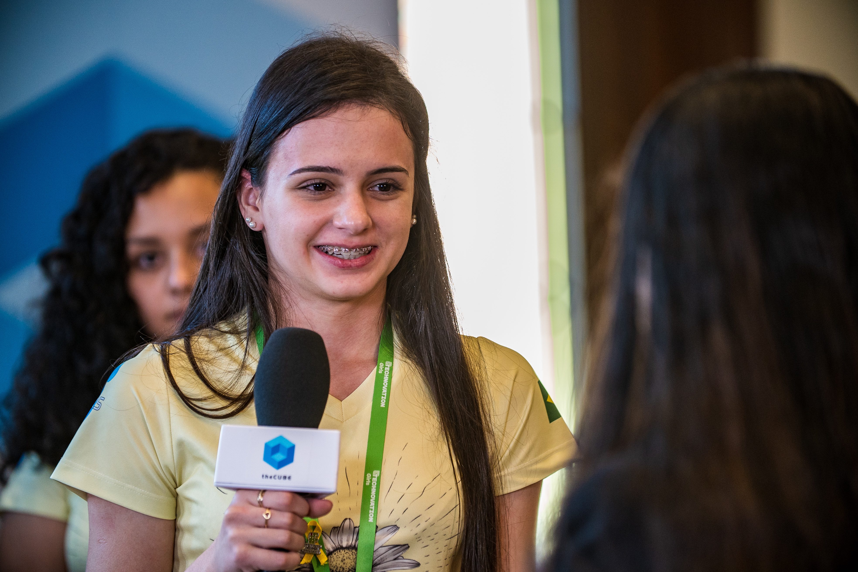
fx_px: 5005
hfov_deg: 9.8
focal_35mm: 210
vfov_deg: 6.5
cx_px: 429
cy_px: 286
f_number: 2
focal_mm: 140
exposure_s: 1/320
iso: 640
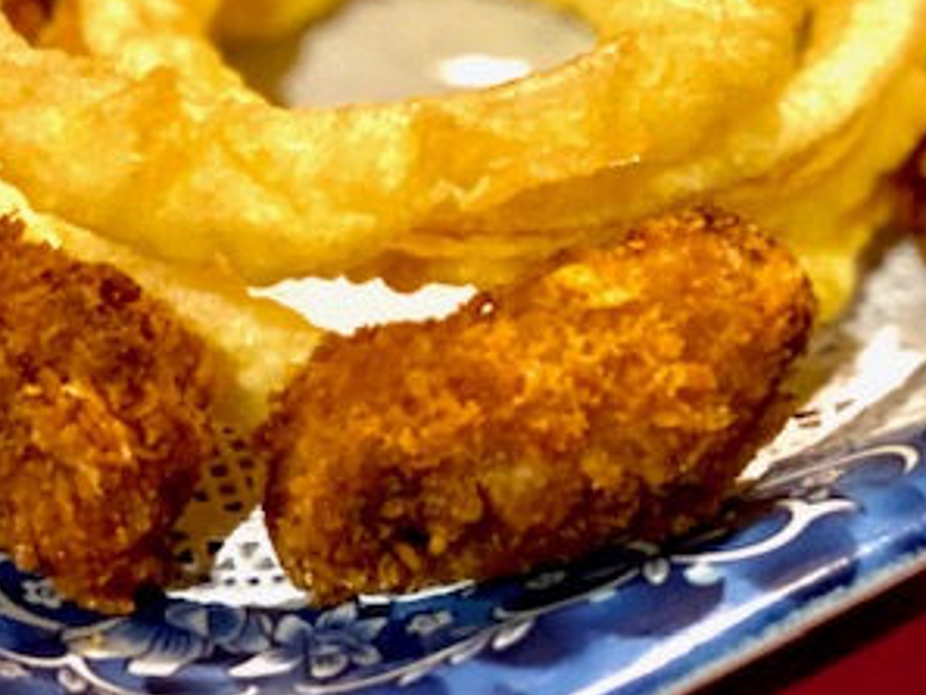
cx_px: 539
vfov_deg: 13.2
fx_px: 2997
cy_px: 128
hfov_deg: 17.6
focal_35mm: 112
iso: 400
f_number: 2
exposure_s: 1/20
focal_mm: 6
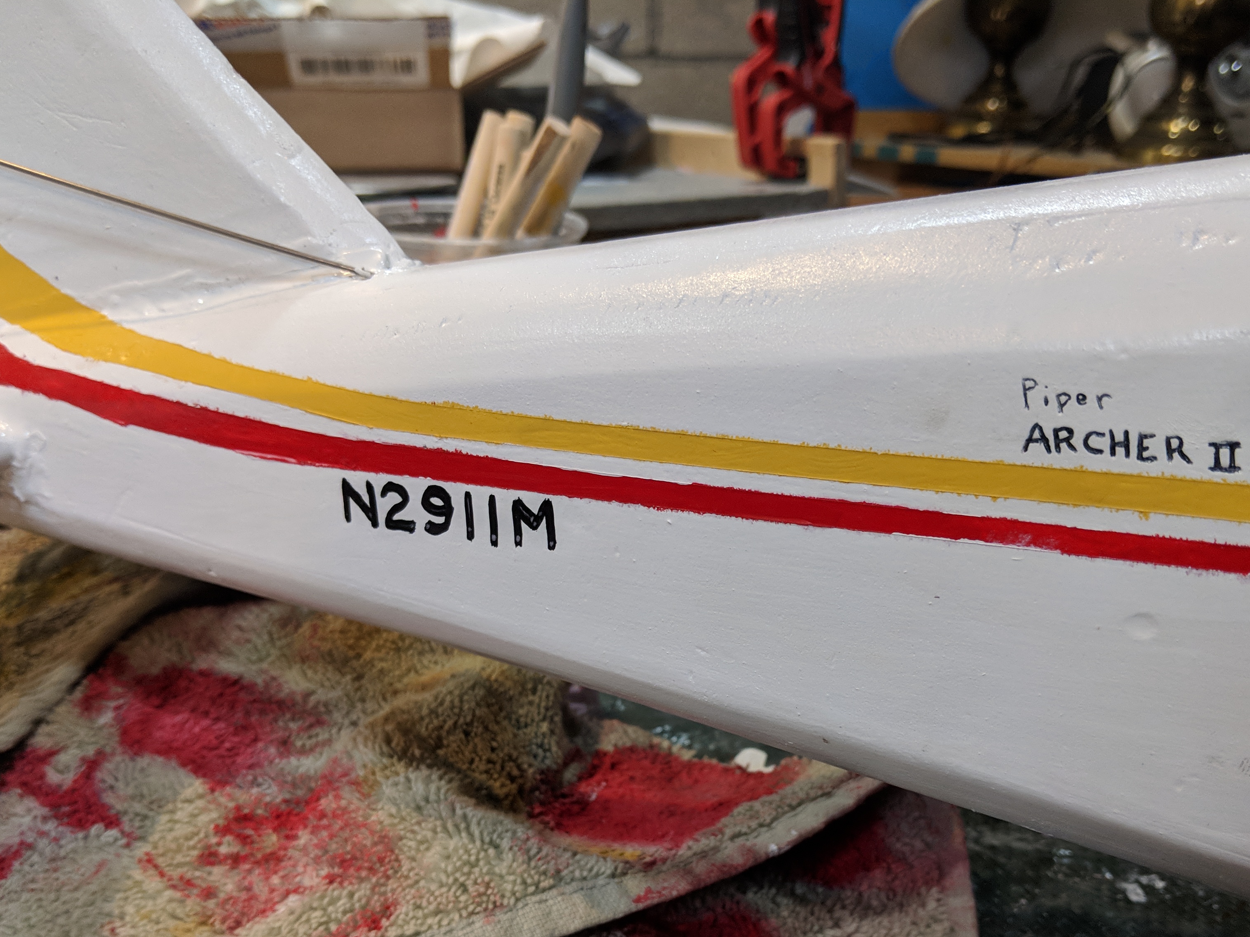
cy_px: 619
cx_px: 734
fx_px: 1300
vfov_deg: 39.2
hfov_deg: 51.1
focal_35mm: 36
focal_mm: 4.44
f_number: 1.8
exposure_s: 1/120
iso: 281
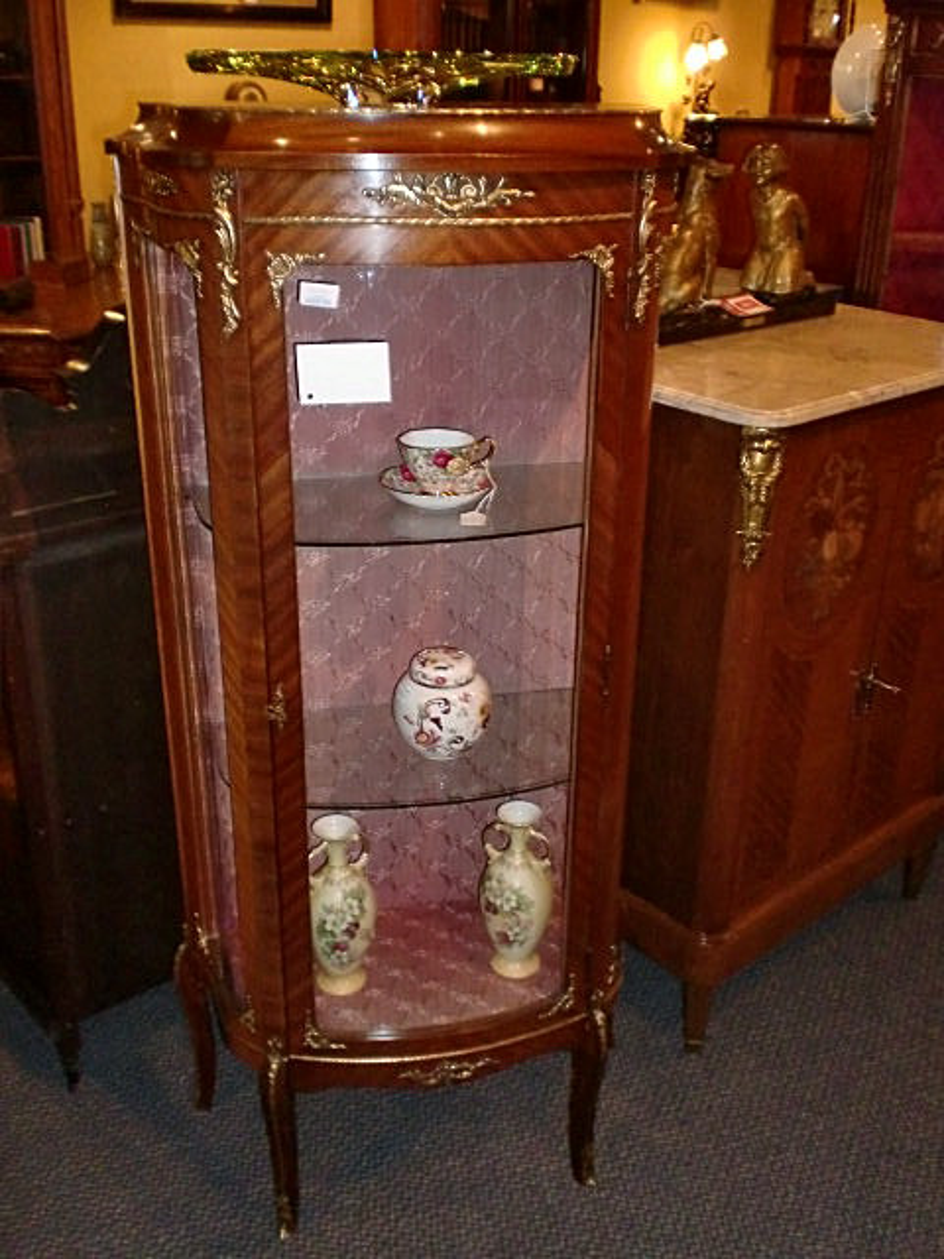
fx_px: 1273
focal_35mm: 35
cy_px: 630
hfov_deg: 40.7
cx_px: 472
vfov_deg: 52.6
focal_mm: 6.3
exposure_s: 1/40
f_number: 3.1
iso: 400
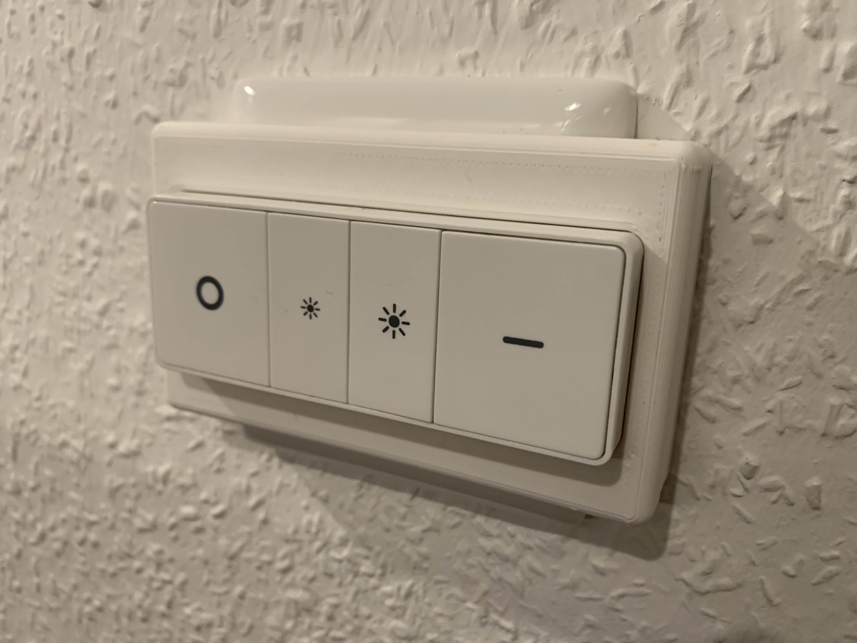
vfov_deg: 53.1
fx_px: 644
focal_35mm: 26
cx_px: 428
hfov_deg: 67.3
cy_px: 322
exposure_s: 1/59
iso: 160
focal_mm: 4.25
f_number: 1.8
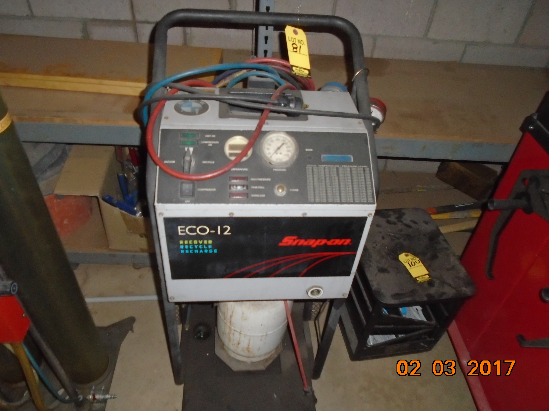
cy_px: 206
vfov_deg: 53.1
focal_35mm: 26
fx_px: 412
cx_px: 274
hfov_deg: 67.3
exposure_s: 1/30
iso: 400
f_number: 3.2
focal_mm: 4.6
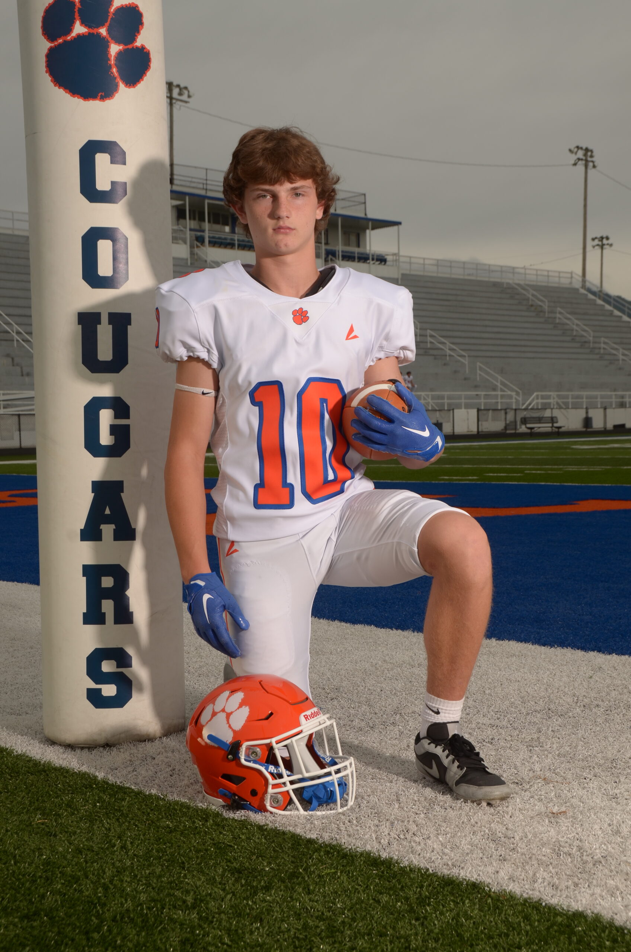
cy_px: 476
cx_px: 316
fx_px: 1347
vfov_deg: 39.0
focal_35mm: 51
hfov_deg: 26.4
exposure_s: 1/125
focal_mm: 34
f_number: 10
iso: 100
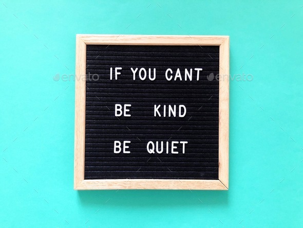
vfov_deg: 49.8
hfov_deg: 63.4
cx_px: 152
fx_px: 245
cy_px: 114
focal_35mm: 28
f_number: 1.8
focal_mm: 3.99
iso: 80
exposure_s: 1/15
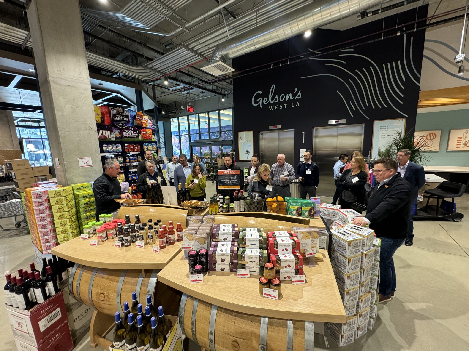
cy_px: 176
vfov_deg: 85.7
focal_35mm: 14
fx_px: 190
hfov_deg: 102.1
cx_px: 234
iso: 250
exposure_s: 1/120
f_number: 2.2
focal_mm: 2.22
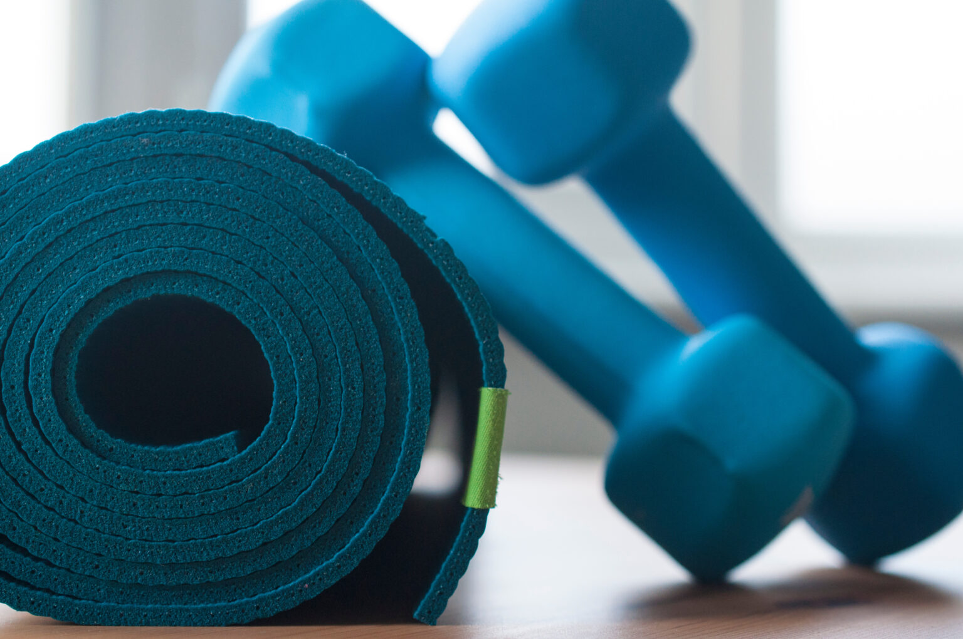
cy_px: 320
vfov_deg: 22.6
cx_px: 482
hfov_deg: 33.4
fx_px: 1603
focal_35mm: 60
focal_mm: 40
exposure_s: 1/100
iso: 640
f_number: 4.5
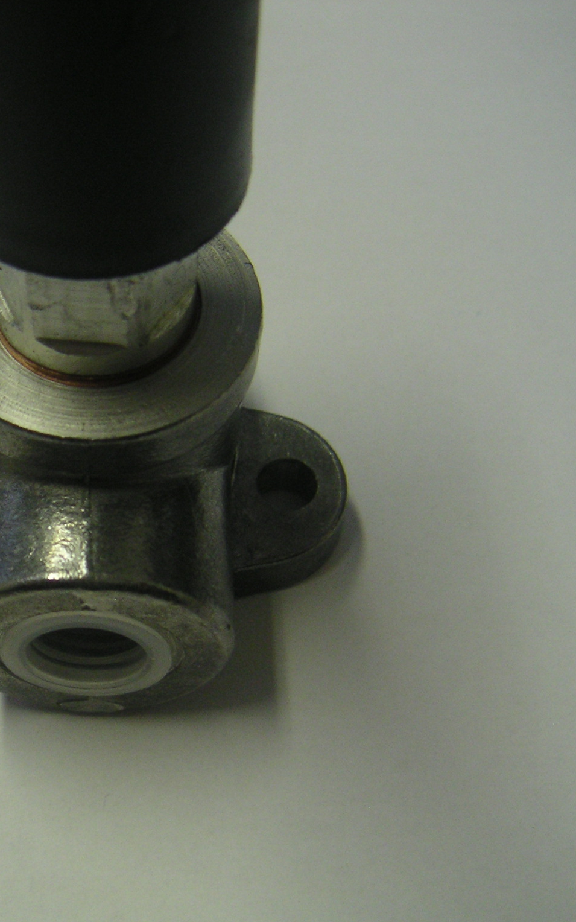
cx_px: 63
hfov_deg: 23.4
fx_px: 1356
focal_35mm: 54
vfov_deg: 37.5
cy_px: 462
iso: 100
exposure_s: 1/30
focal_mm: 6
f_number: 2.8
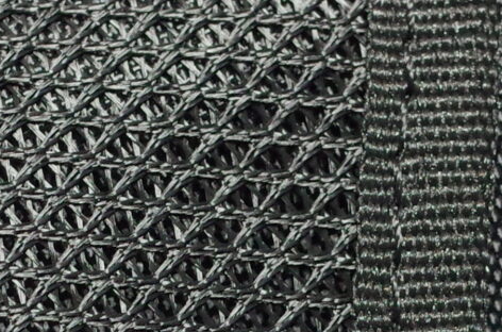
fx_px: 2114
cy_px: 390
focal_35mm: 152
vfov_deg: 8.9
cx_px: 179
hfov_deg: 13.5
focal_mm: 18.3
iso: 1600
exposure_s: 1/50
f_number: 5.6
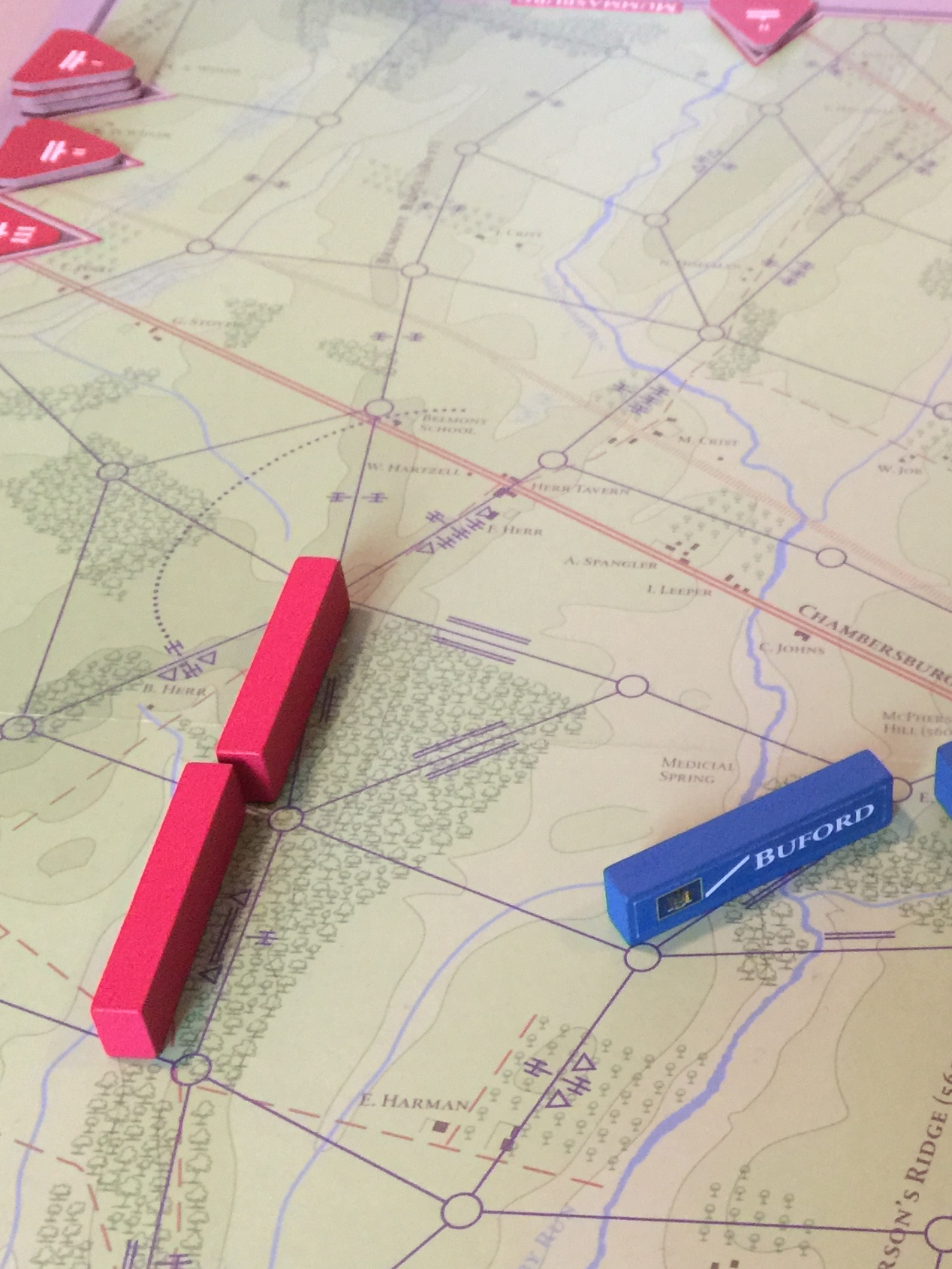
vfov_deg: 34.3
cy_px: 740
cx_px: 935
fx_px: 2053
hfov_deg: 25.0
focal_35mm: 56
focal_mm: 4.15
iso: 100
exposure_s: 1/10
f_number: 2.2
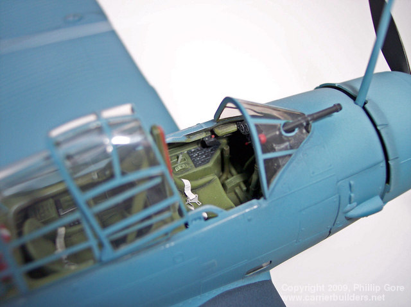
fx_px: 451
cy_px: 154
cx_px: 206
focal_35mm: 38
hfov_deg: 49.0
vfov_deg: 37.7
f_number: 2.8
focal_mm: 8
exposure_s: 1/500
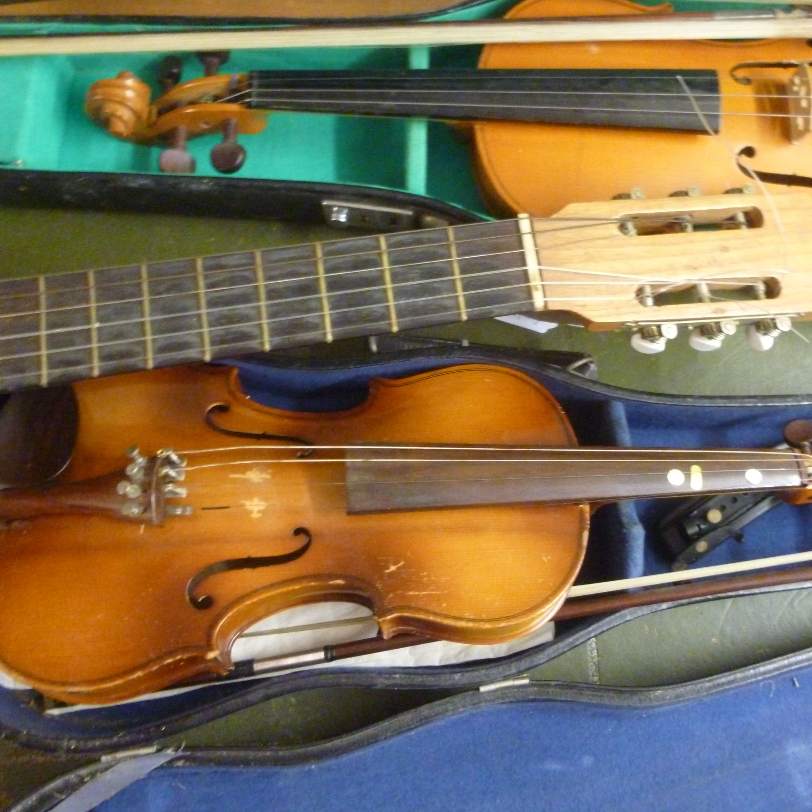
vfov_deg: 49.7
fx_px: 876
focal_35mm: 33
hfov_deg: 49.5
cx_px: 485
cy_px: 363
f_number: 3.1
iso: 800
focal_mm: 4.5
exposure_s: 1/20
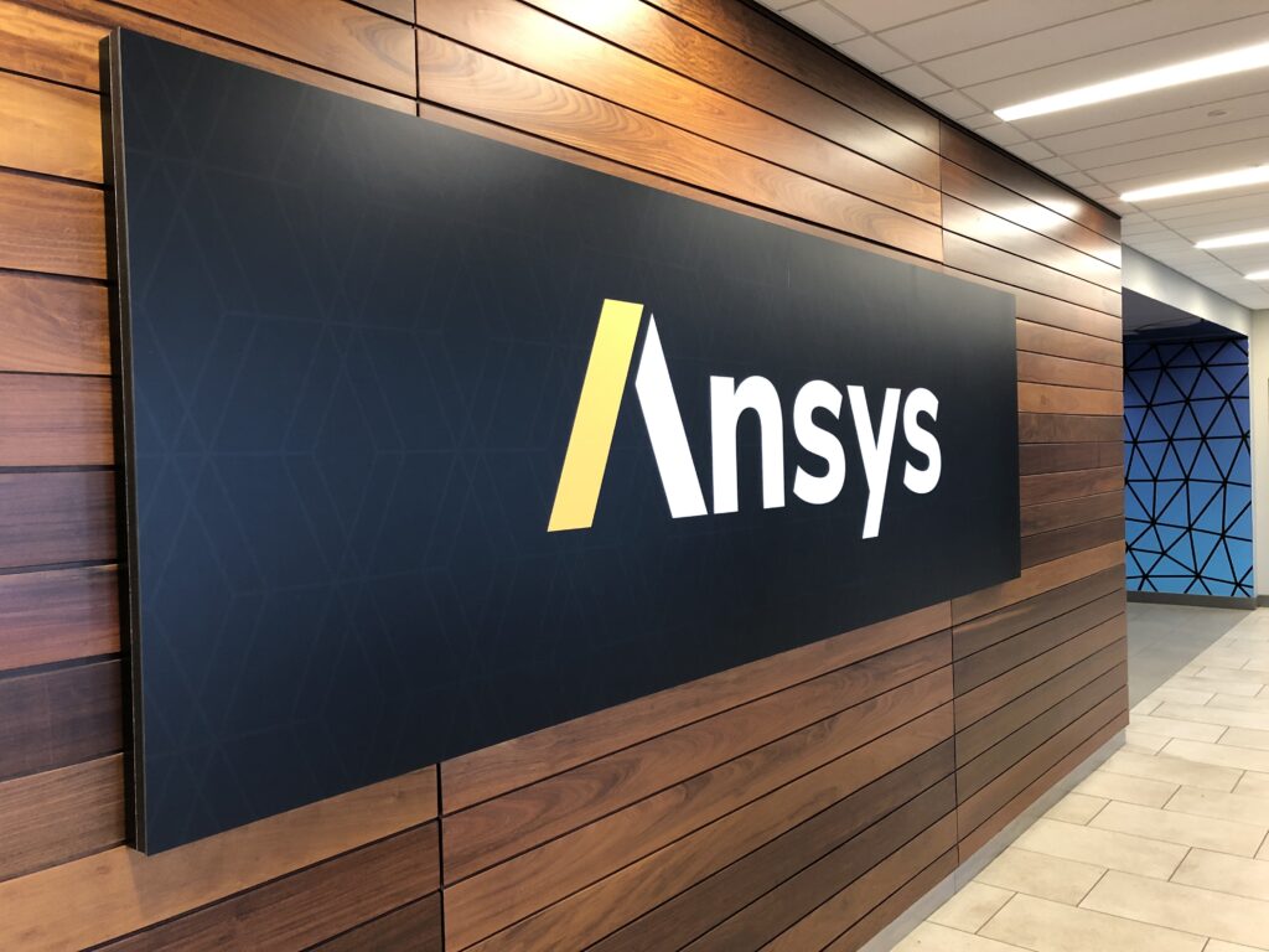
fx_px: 1026
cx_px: 634
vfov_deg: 49.7
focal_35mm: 28
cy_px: 476
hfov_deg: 63.4
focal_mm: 4
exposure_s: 1/15
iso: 64
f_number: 1.8
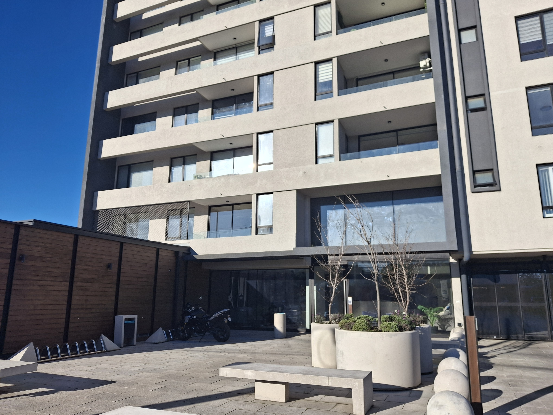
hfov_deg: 69.4
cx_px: 276
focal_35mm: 25
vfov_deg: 54.9
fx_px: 399
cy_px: 208
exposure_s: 1/1456
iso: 25
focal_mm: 4.69
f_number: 1.8
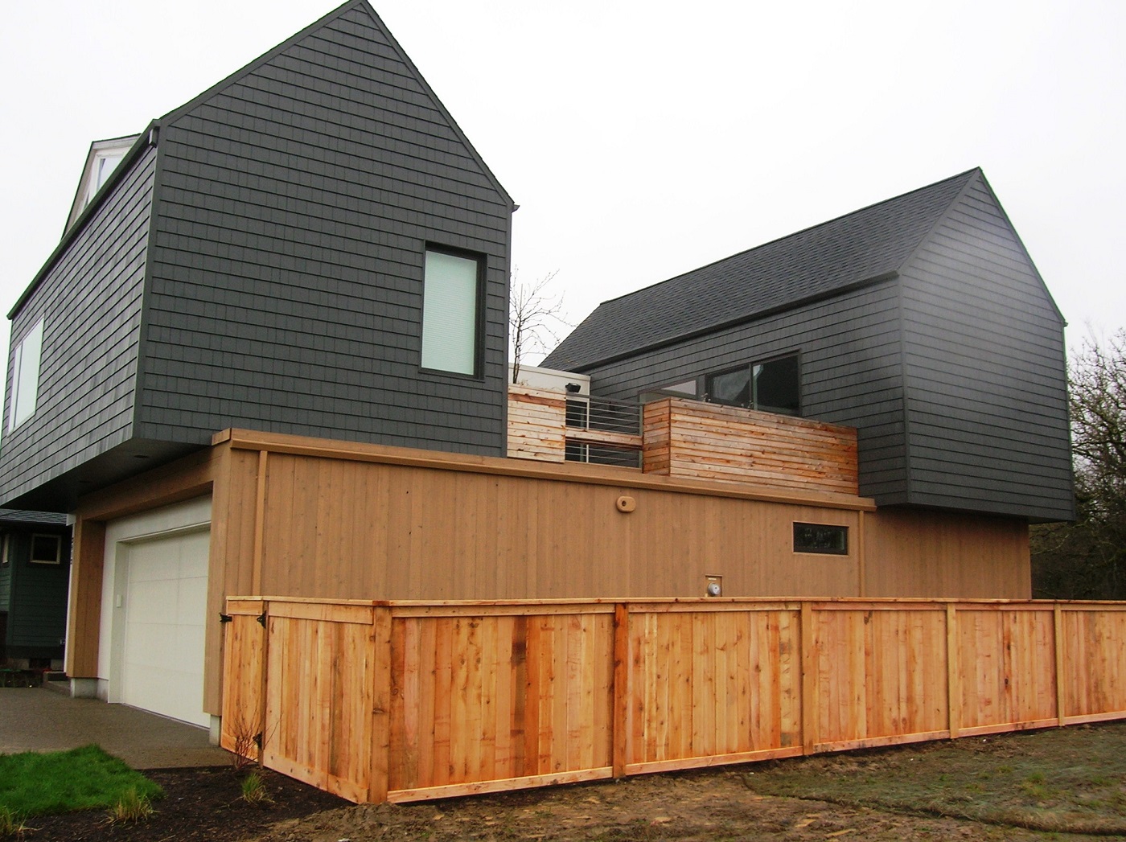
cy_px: 421
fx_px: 1105
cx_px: 563
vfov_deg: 41.7
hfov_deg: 54.0
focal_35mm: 34
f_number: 4.9
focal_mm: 5.7
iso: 50
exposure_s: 1/66
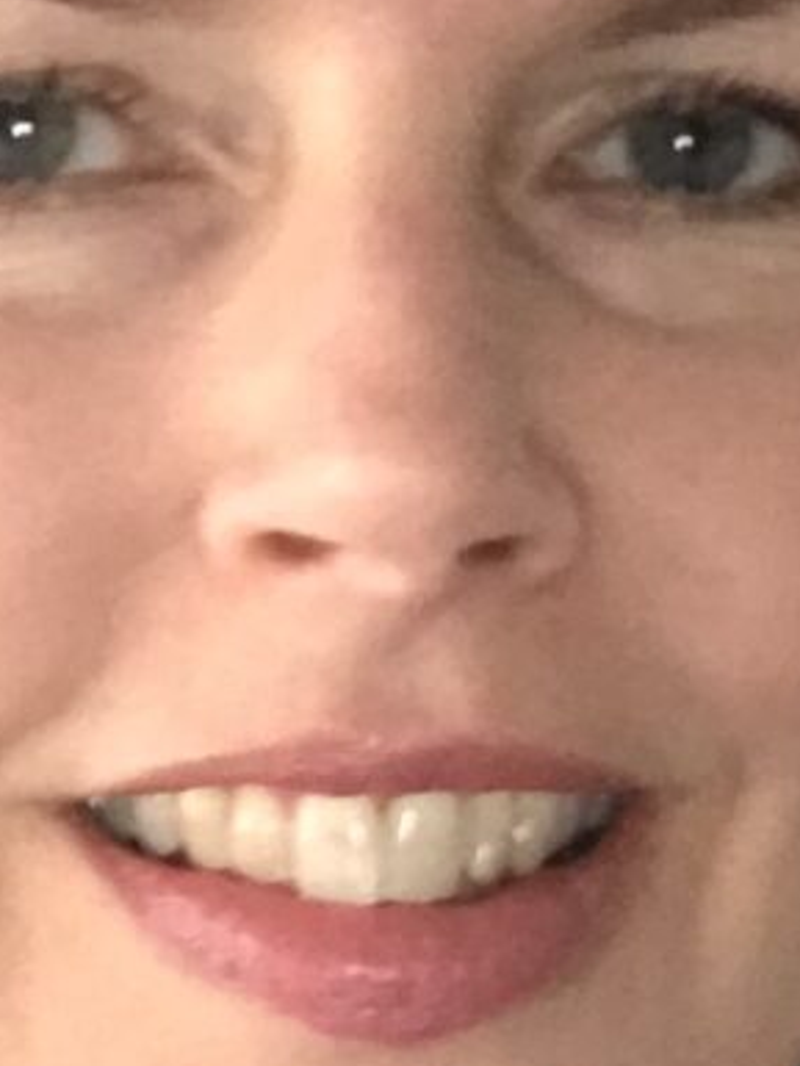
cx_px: 313
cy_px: 838
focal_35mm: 154
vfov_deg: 12.8
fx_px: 4743
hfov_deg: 9.6
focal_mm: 2.87
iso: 200
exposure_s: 1/20
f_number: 2.2
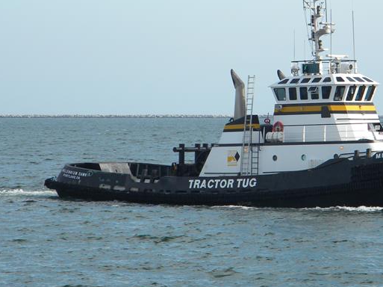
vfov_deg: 6.4
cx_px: 284
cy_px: 90
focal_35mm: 231
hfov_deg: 8.6
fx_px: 2554
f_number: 5
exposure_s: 1/362
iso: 80
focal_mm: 26.8
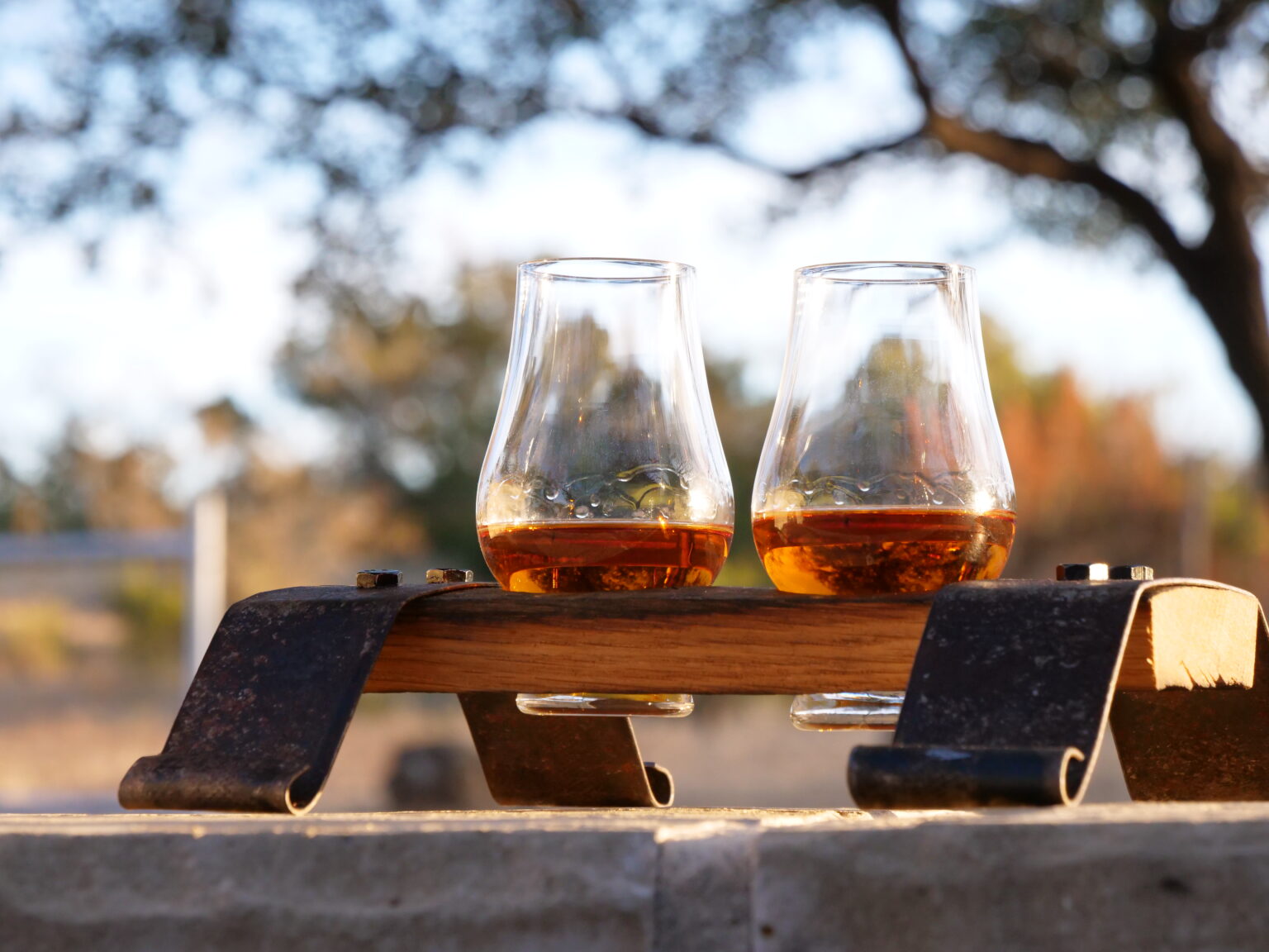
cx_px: 634
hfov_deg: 16.4
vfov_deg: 12.3
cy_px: 476
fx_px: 4399
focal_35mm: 120
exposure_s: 1/500
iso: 1600
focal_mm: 60
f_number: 6.3
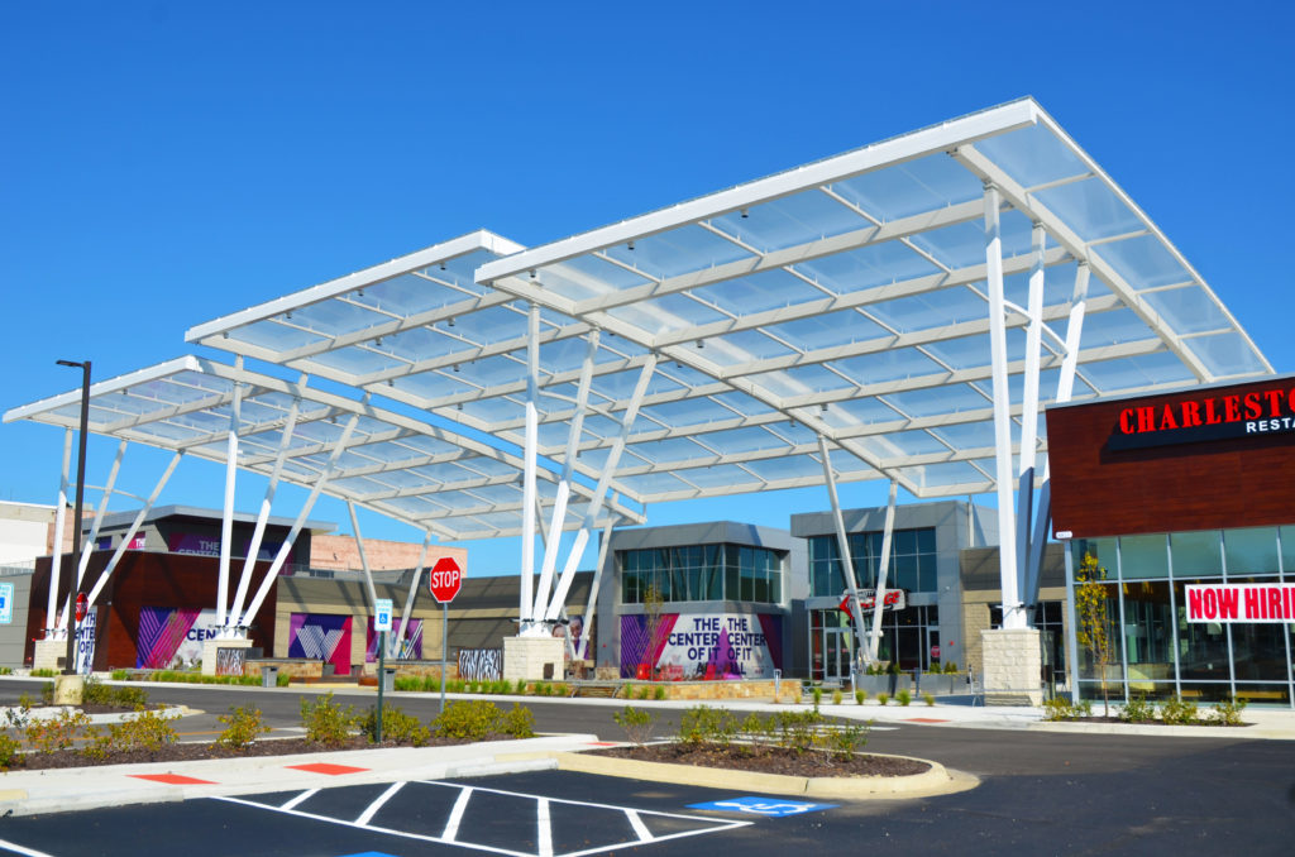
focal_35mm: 36
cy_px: 428
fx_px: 1292
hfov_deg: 53.2
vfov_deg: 36.7
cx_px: 648
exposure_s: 1/250
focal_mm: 24
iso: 100
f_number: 8
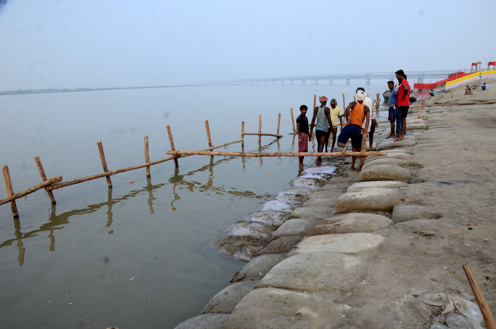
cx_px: 248
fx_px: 371
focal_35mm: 27
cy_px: 164
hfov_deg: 67.5
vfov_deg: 47.7
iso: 800
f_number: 10
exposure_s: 1/400
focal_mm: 18
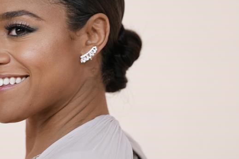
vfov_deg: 3.5
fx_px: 2630
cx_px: 51
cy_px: 64
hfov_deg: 5.2
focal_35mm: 396
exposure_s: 1/200
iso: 640
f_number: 2.8
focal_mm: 200
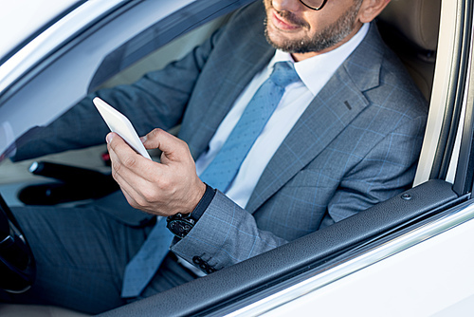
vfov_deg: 27.0
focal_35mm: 50
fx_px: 659
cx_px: 237
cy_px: 158
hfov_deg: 39.6
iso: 160
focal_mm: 50
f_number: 3.5
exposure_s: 1/250
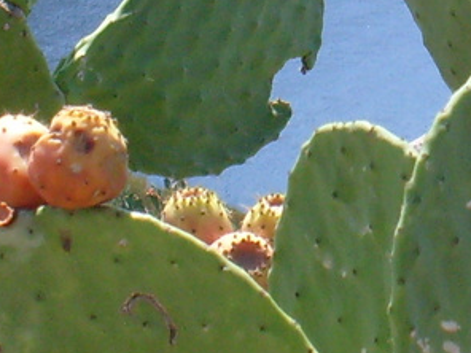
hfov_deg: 3.8
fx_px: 7007
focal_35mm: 515
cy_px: -114
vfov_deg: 2.9
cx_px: 676
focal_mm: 17.4
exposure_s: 1/500
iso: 80
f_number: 4.9
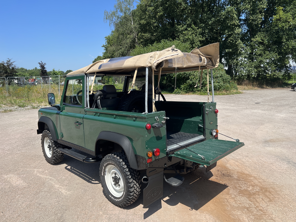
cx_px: 148
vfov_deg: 53.1
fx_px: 222
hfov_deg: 67.3
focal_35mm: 26
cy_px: 111
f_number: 1.5
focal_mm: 5.7
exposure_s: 1/3165
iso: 50
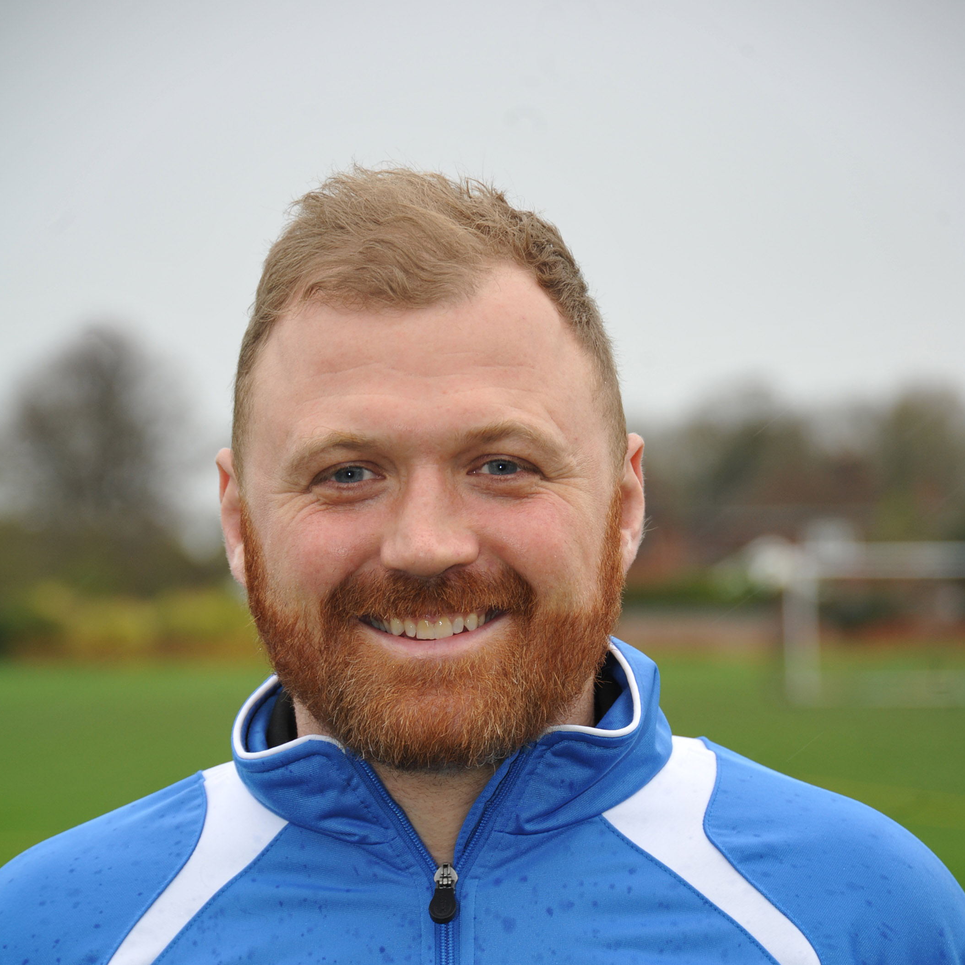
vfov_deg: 11.3
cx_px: 482
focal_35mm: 154
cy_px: 715
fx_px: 4857
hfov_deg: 11.3
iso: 500
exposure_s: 1/160
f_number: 6.3
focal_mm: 120
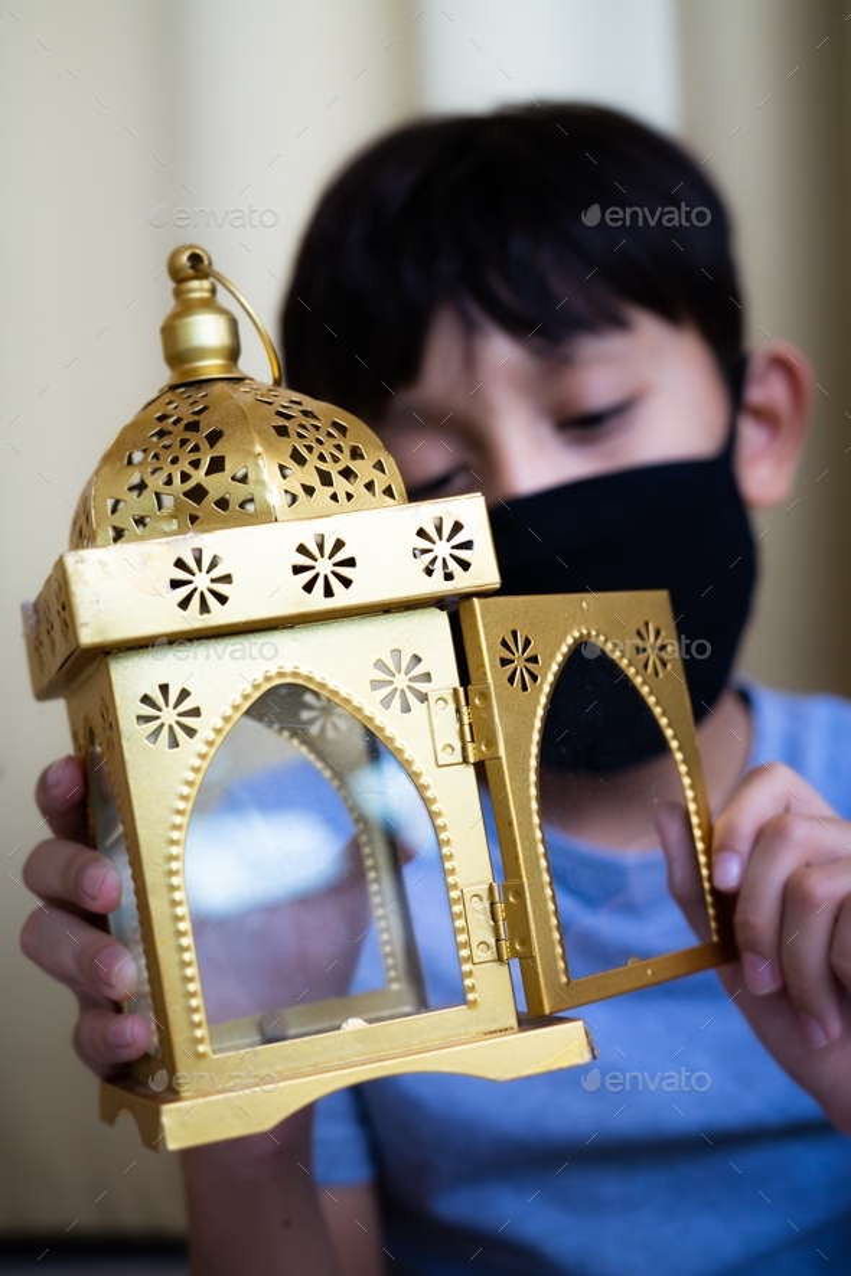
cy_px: 638
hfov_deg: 27.0
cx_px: 426
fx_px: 1773
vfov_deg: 39.6
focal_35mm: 50
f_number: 4
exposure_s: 1/160
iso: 320
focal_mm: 50
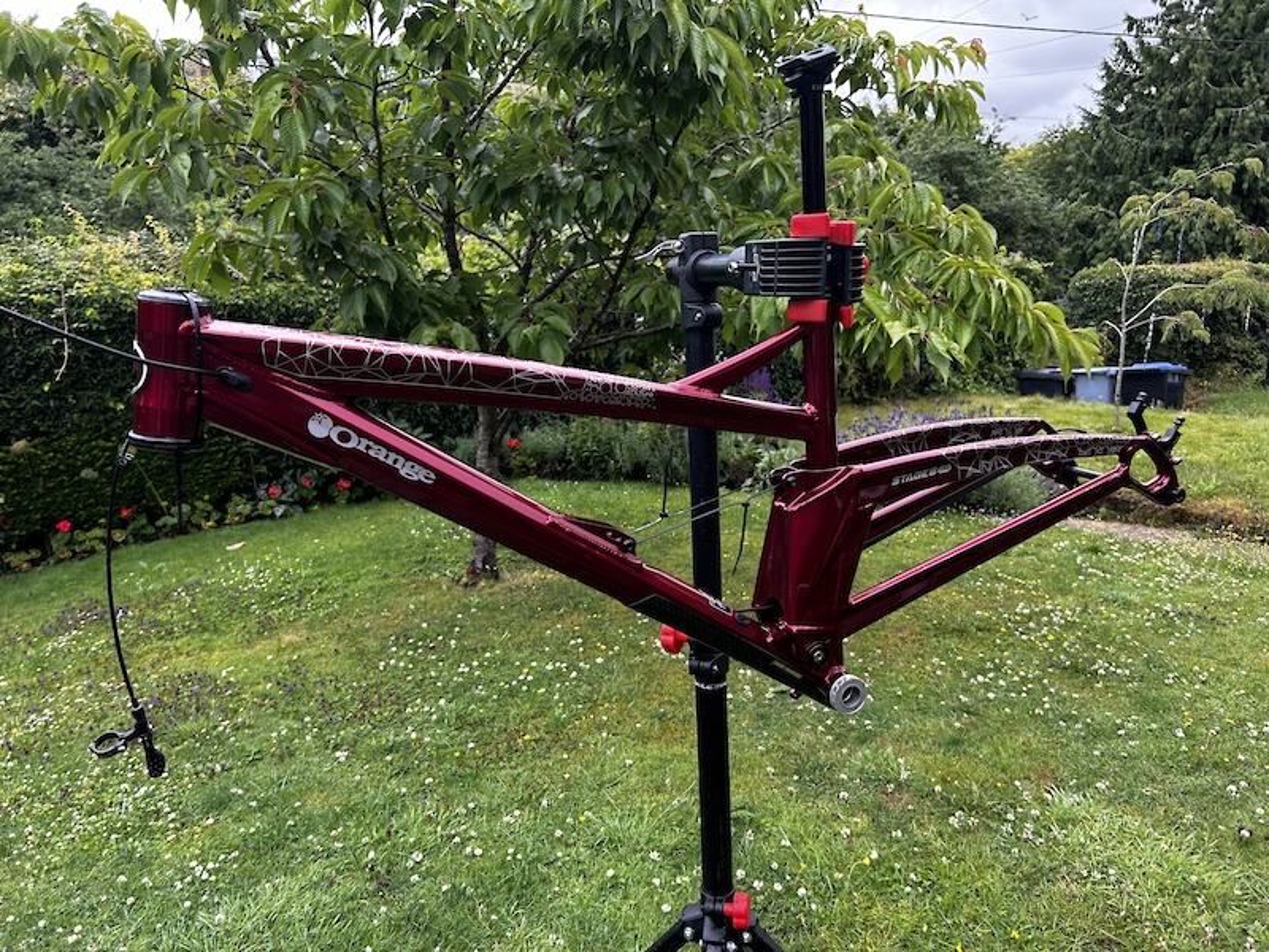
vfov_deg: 53.1
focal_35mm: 26
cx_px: 634
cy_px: 476
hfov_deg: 67.3
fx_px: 953
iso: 50
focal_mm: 5.7
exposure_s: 1/443
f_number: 1.5
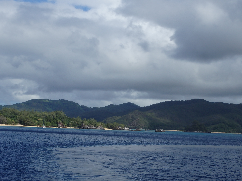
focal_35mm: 73
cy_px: 90
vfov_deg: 20.2
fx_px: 510
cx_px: 121
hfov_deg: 26.7
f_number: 5.7
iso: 125
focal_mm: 13.1
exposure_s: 1/800
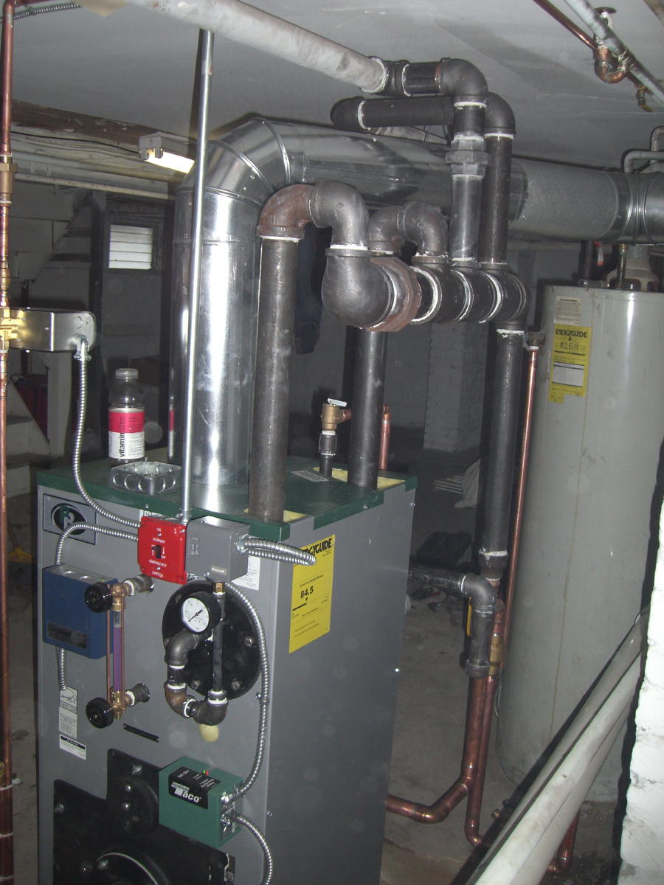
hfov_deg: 37.7
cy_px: 442
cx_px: 332
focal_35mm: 38
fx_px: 972
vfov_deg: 49.0
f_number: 2.7
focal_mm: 6.2
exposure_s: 1/60
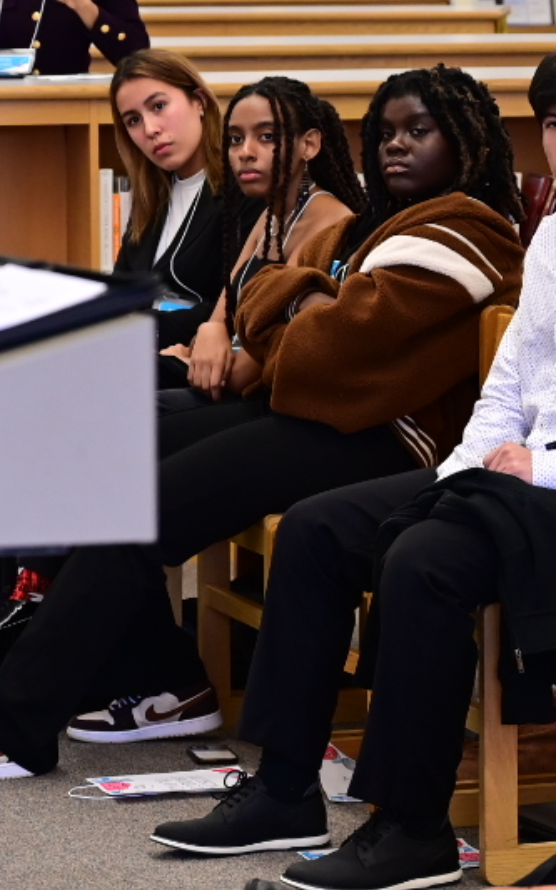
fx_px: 4511
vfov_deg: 11.3
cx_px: 301
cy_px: 436
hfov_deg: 7.1
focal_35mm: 186
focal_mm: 60
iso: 1250
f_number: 4
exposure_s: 1/160
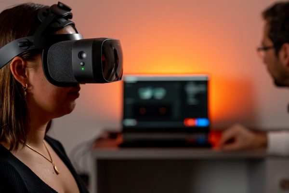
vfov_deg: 16.1
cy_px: 96
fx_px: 682
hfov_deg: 23.9
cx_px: 144
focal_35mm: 85
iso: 1600
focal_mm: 85
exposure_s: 1/200
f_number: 2.8
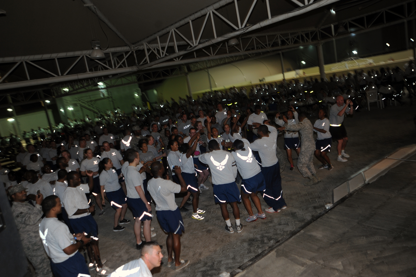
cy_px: 138
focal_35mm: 30
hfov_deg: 62.0
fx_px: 346
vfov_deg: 43.6
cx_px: 208
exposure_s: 1/60
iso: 800
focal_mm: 30
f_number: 3.8
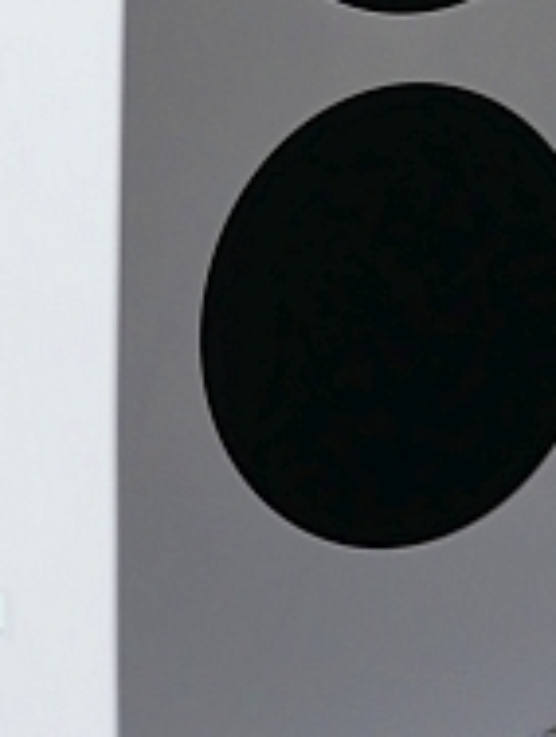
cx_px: 628
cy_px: -525
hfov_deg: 2.2
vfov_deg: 2.9
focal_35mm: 688
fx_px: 14668
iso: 640
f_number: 5.4
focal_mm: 81
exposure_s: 1/200
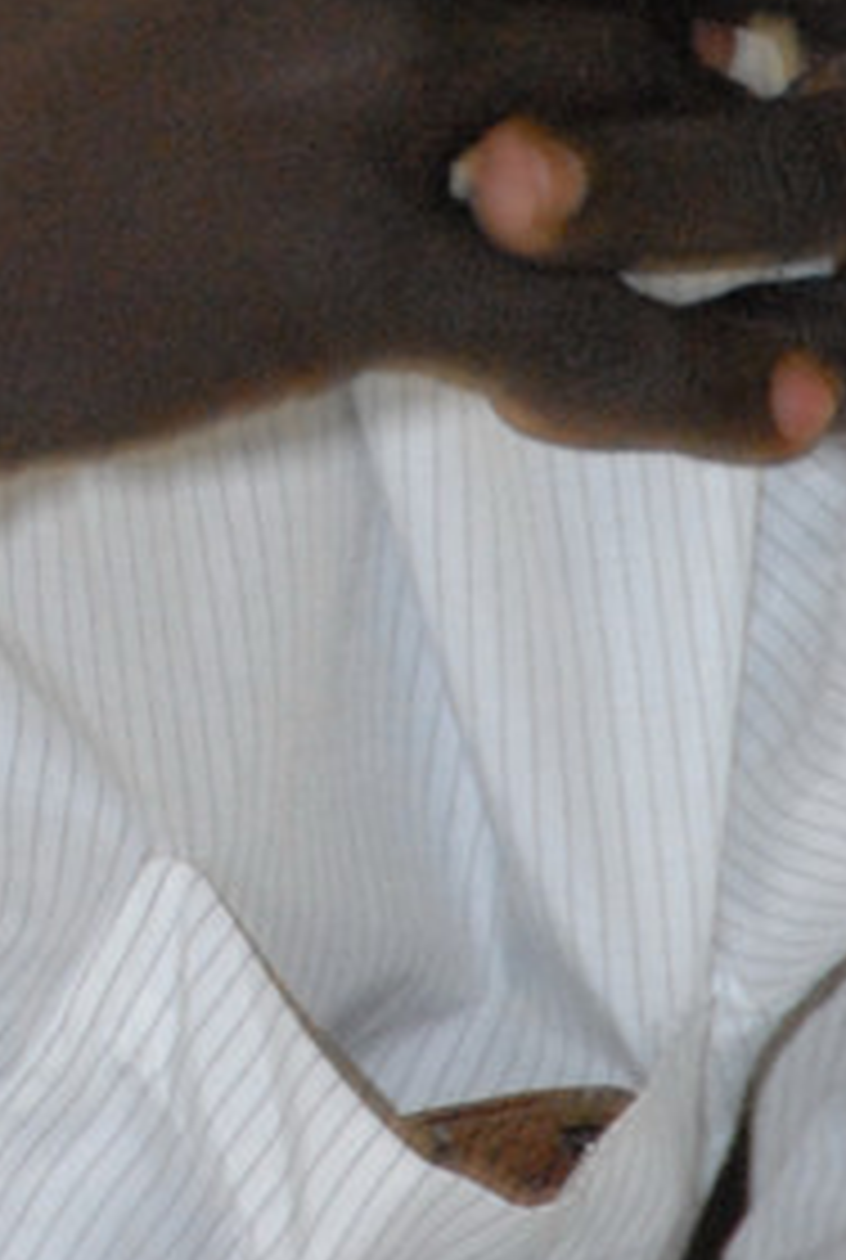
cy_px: -727
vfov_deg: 2.1
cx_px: -439
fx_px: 35004
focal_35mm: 998
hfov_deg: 1.4
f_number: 8
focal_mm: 200
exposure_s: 1/60
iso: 1600
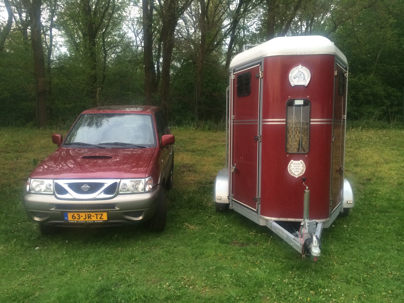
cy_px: 152
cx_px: 202
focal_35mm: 30
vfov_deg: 46.8
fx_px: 350
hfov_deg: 60.0
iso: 64
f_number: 2.2
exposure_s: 1/30
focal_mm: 4.12
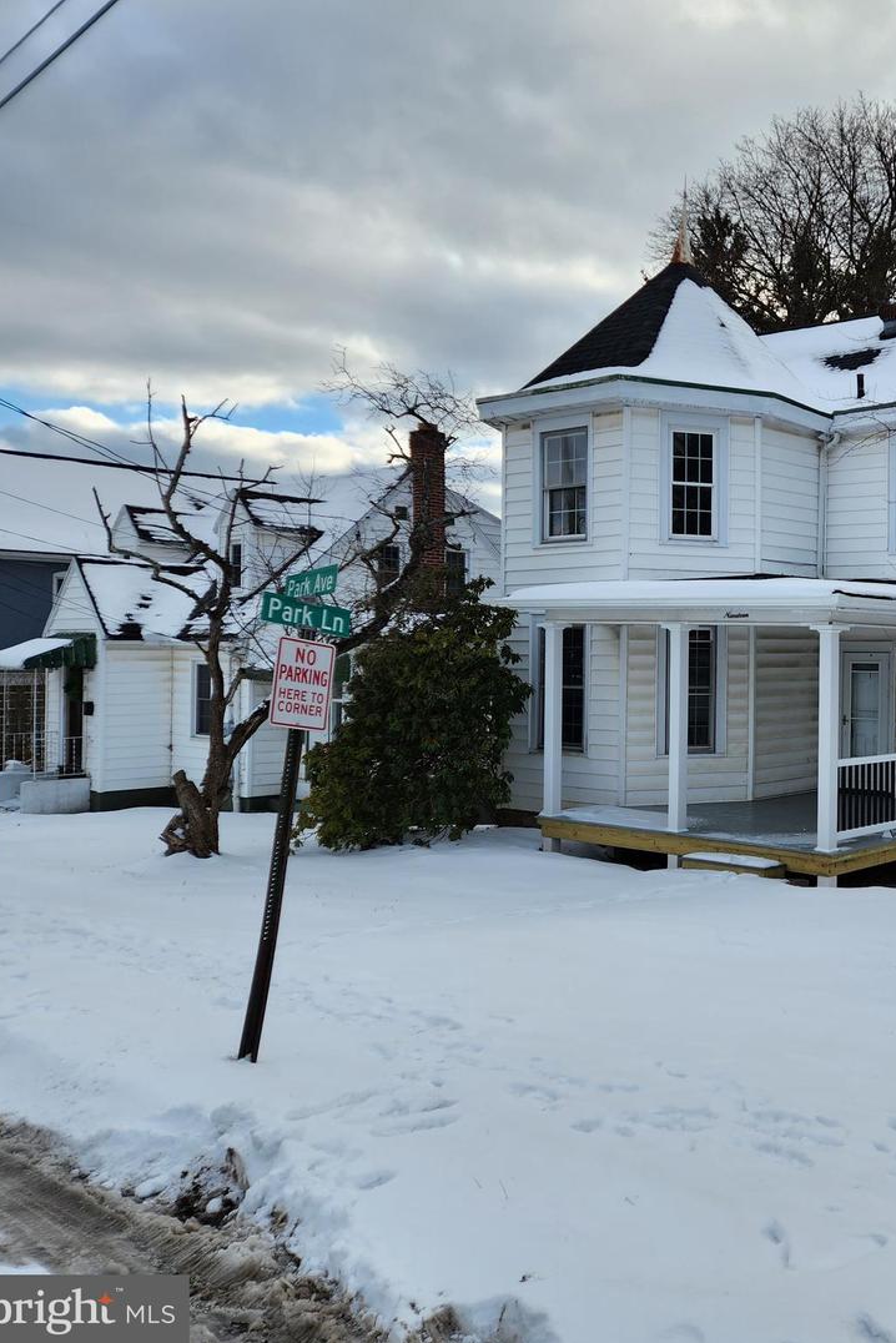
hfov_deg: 37.4
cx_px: 869
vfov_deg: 58.7
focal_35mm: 32
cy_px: 673
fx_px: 1194
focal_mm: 5.4
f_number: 1.8
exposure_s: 1/857
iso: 20
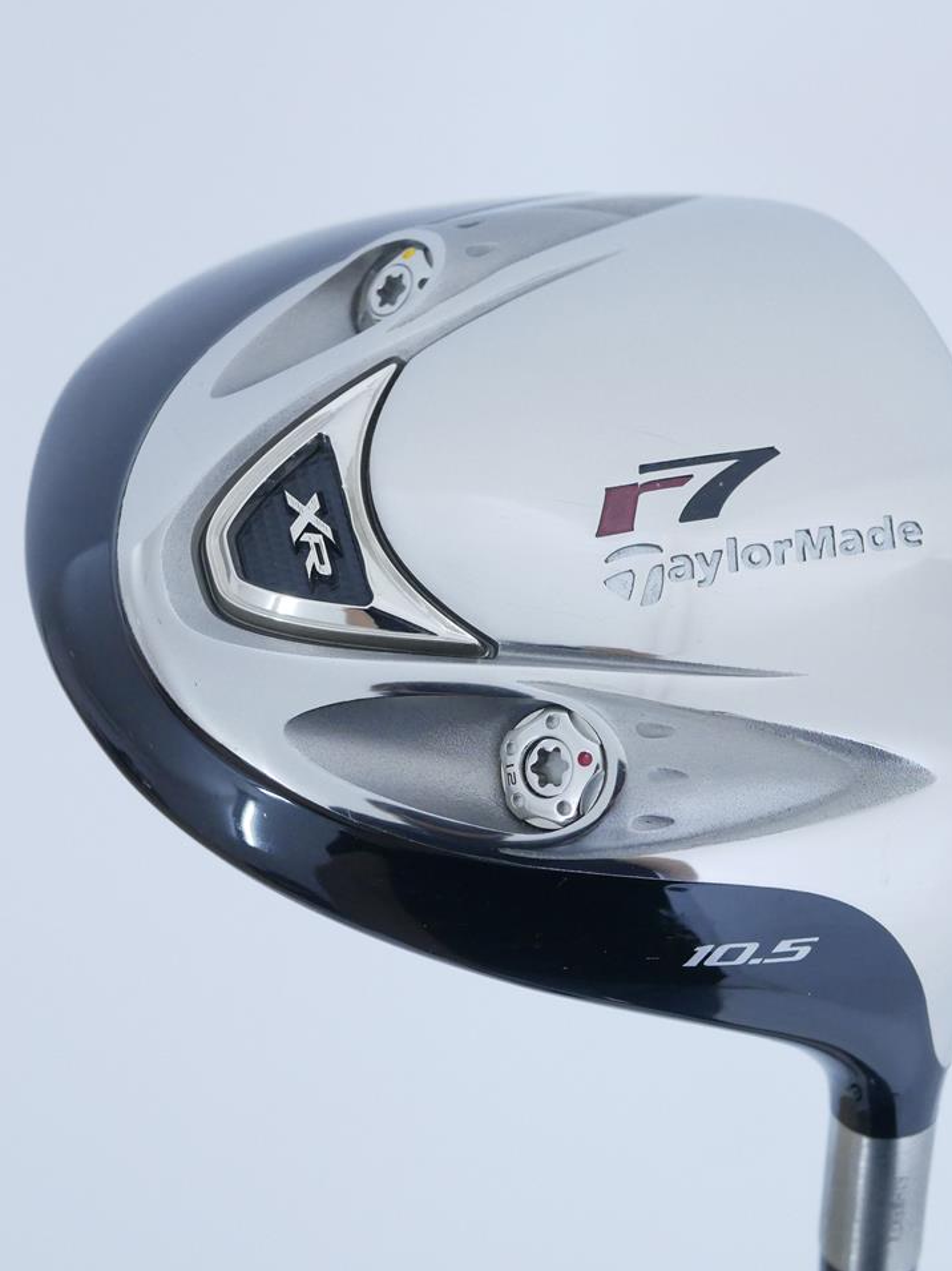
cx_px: 542
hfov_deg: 21.9
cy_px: 635
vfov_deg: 29.0
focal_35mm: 67
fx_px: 2457
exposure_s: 1/60
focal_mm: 25
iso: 1600
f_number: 4.5
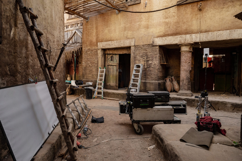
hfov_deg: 73.8
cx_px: 121
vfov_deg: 53.1
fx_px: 161
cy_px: 80
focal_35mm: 24
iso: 1600
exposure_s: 1/320
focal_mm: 24
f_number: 7.1
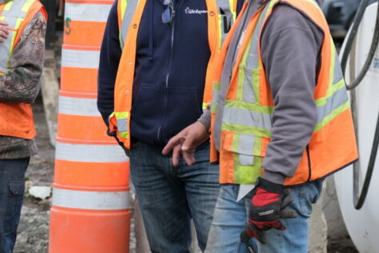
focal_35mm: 197
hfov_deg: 10.4
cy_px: 32
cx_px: 117
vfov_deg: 7.0
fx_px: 2074
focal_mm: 61
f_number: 2.8
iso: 250
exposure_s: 1/1000
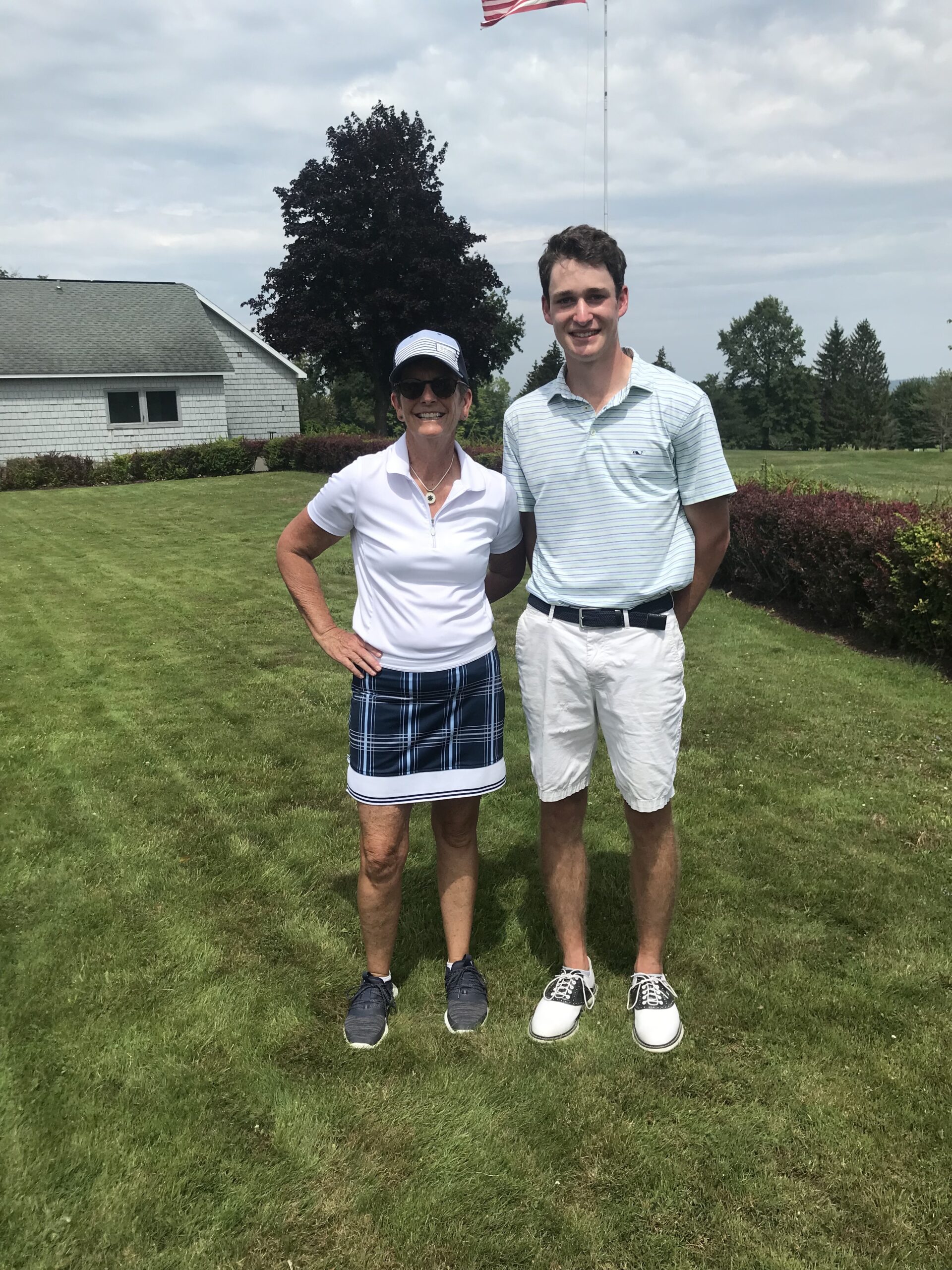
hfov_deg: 49.7
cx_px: 476
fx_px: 1027
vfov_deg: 63.4
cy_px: 635
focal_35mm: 28
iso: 20
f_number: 1.8
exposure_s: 1/3690
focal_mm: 3.99
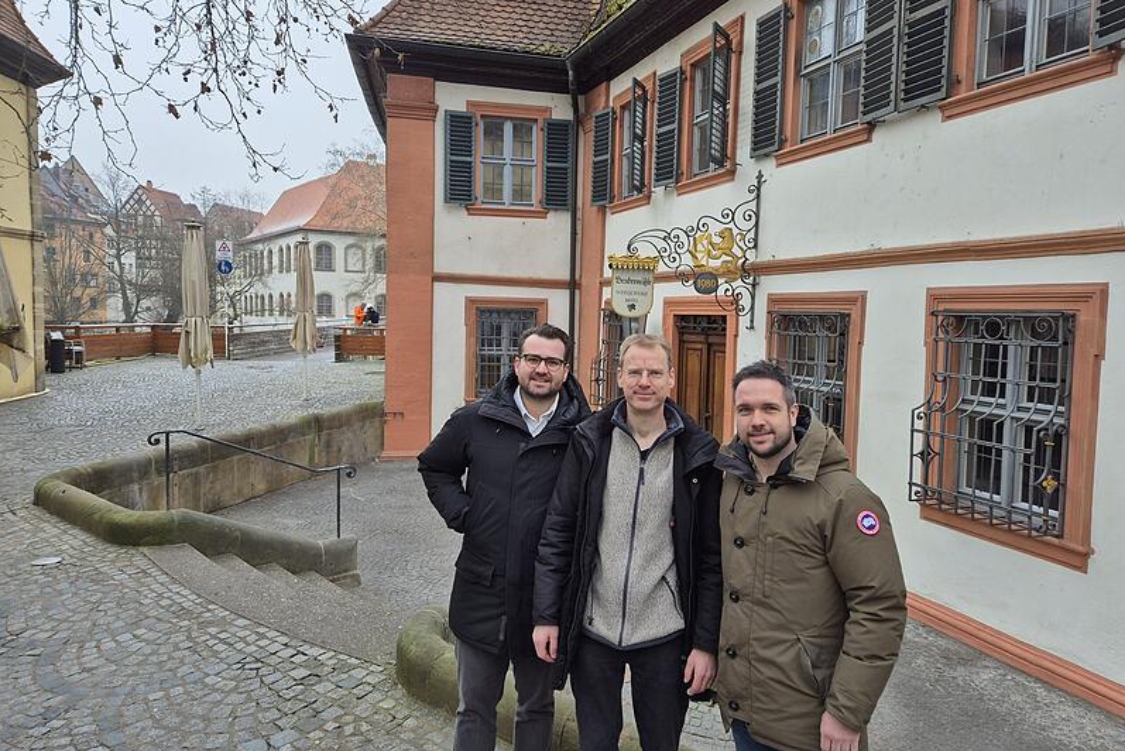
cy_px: 366
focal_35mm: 24
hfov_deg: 73.7
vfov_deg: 53.2
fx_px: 750
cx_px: 563
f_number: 1.8
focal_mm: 5.4
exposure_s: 1/237
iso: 25
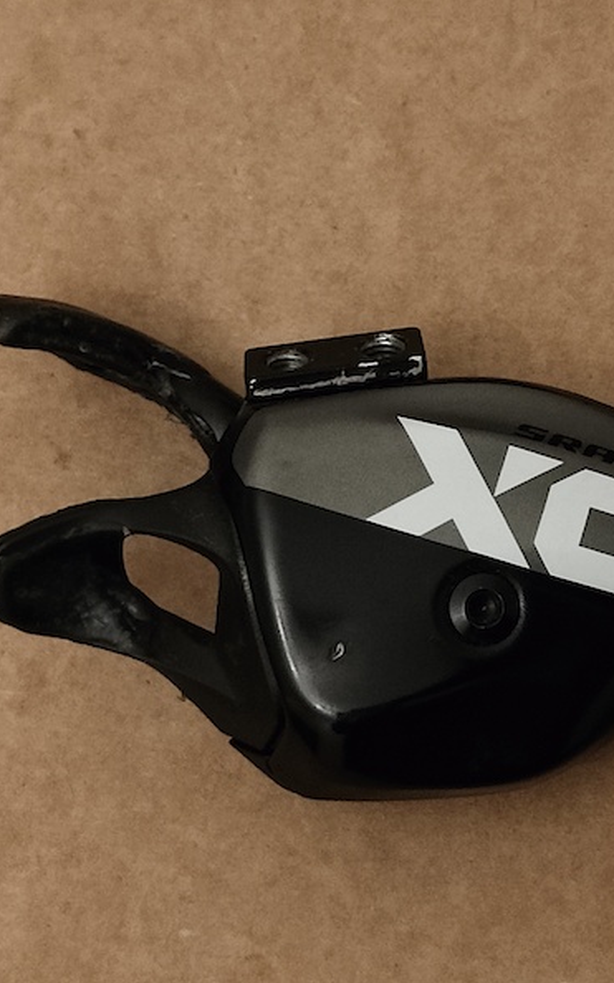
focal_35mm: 50
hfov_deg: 25.4
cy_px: 492
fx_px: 1339
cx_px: 493
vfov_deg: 40.3
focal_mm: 6.06
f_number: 1.8
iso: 1670
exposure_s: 1/20
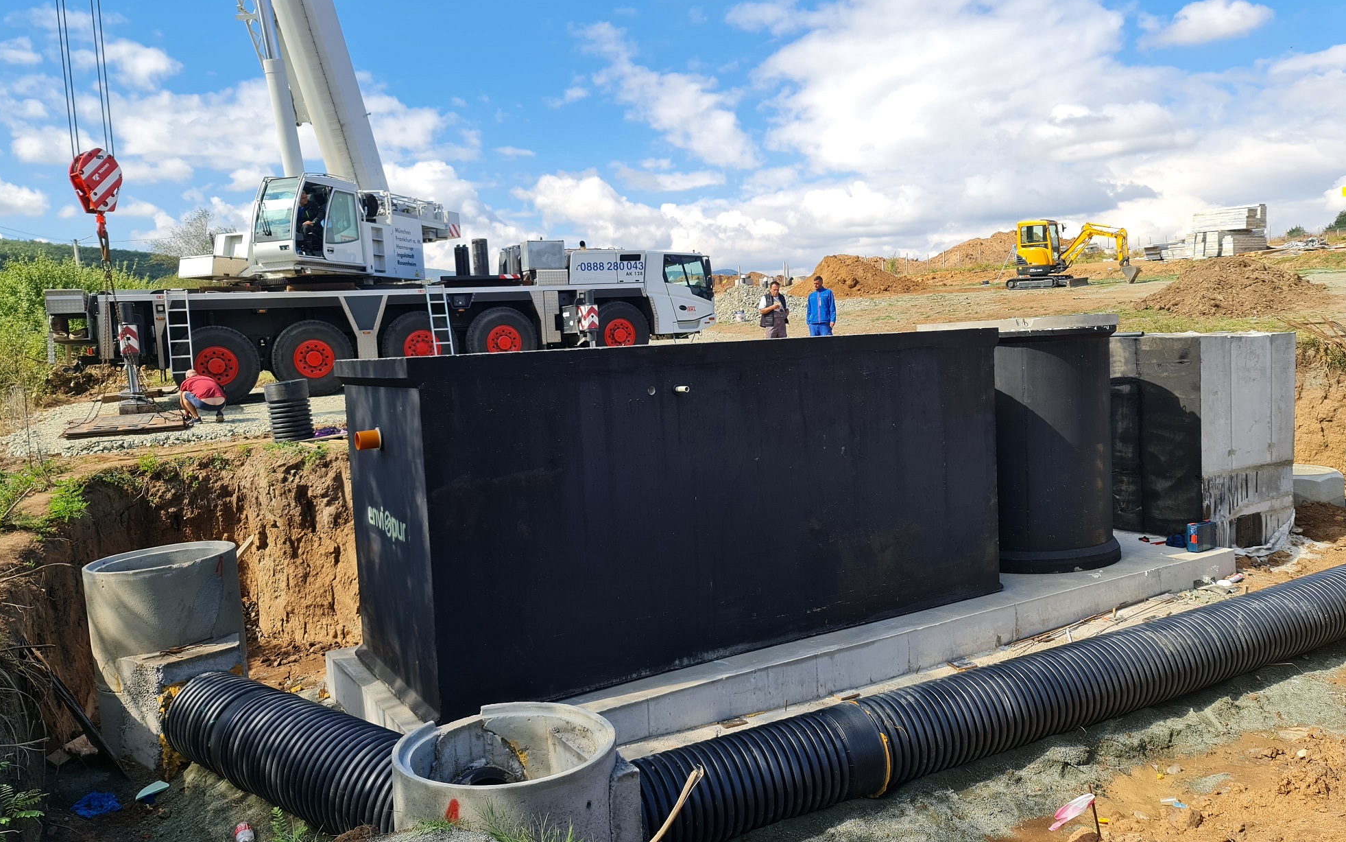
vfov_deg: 46.0
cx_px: 669
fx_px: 990
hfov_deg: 68.4
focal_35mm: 27
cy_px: 413
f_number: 1.8
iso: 50
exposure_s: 1/580
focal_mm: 7
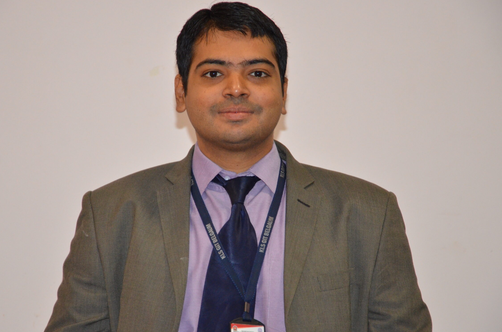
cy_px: 176
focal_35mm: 153
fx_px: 2129
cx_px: 235
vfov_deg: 8.9
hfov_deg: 13.4
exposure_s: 1/60
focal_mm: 90
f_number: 5.6
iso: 1600
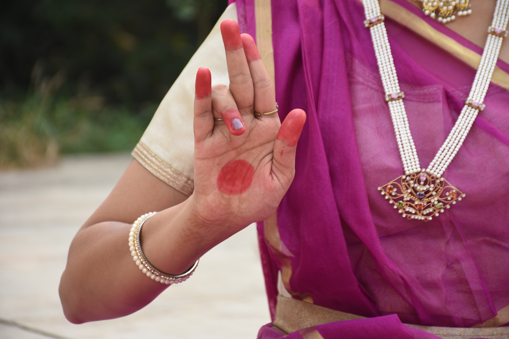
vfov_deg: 8.2
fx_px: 2375
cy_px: 170
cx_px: 254
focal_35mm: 168
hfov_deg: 12.2
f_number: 5.6
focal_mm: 112
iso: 400
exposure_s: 1/500
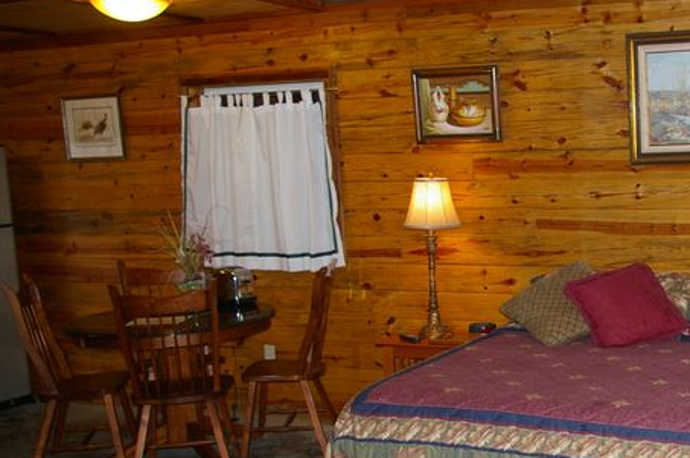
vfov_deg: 25.4
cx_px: 599
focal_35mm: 53
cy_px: 298
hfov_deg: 35.7
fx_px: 1015
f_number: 4
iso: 200
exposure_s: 1/30
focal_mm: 20
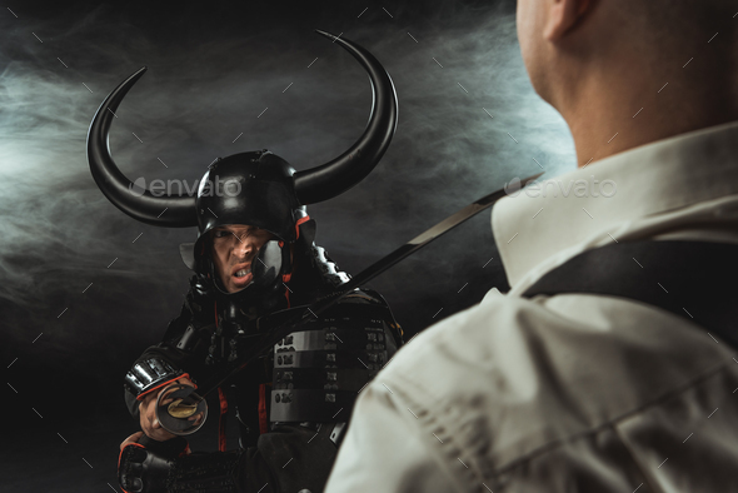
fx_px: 820
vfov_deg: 33.4
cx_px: 369
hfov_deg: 48.4
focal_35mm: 40
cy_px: 246
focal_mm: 40
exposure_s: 1/160
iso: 200
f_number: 8
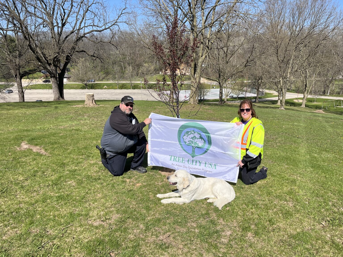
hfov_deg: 67.3
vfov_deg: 53.1
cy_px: 128
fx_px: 258
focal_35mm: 26
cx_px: 172
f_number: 1.6
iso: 50
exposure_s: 1/3745
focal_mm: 5.1
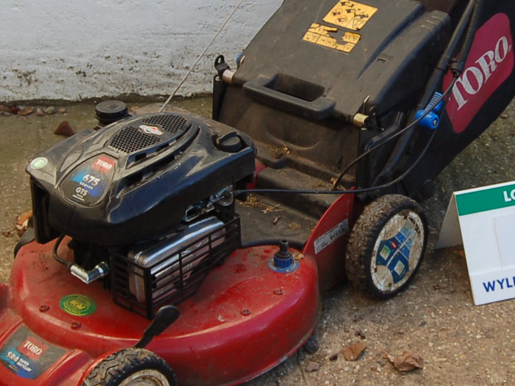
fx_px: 1428
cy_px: 71
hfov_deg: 20.3
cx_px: 361
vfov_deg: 15.3
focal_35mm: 96
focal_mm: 26
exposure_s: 1/160
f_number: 6.3
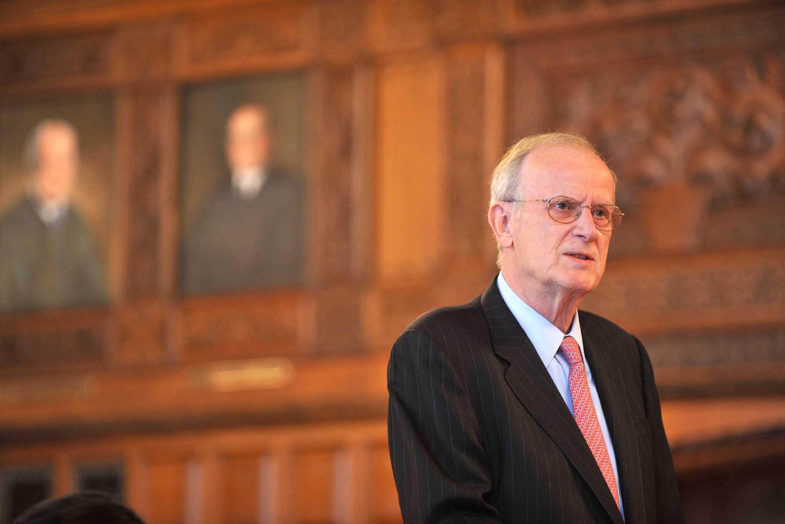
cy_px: 262
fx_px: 3947
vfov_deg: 7.6
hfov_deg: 11.4
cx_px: 392
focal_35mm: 181
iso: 1250
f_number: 2.8
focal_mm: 180
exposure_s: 1/60
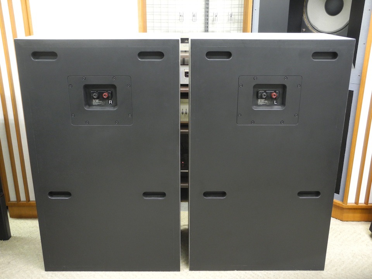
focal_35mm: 38
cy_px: 140
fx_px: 408
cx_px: 186
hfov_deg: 49.0
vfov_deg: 37.7
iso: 400
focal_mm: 8.1
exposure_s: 1/8.9
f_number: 3.2
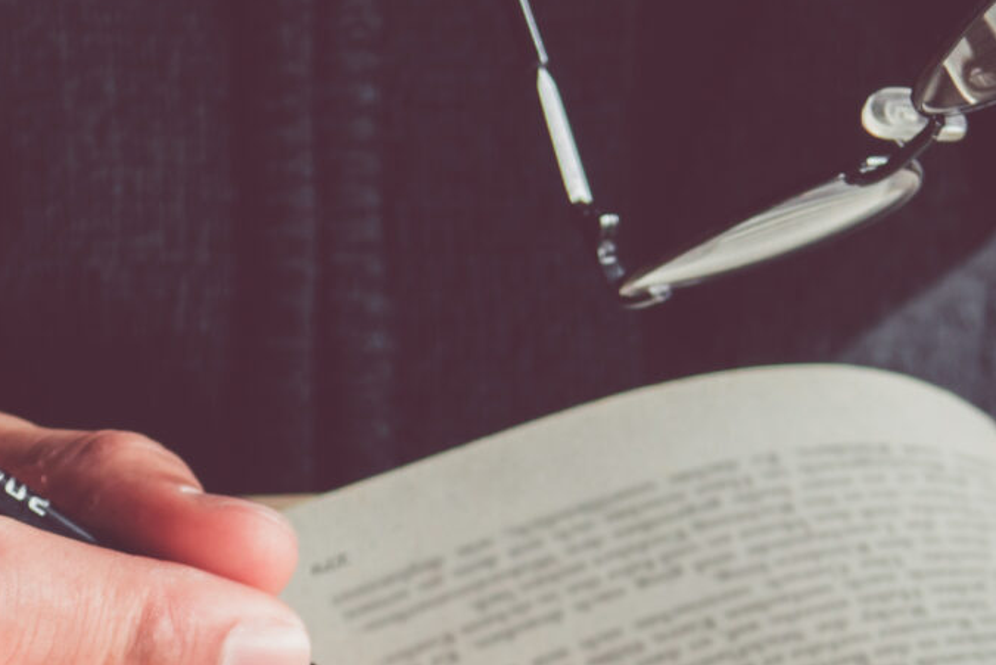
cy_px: 875
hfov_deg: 6.9
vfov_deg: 4.6
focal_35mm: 299
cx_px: -124
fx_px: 8274
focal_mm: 28.9
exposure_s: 1/30
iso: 64
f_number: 3.5
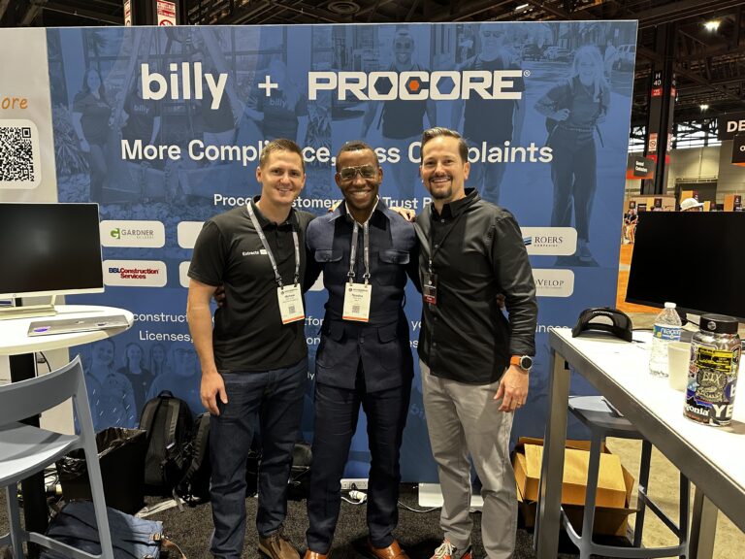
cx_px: 372
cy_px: 280
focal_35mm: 24
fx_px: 517
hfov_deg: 71.6
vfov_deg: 56.8
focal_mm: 6.86
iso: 400
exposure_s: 1/60
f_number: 1.78
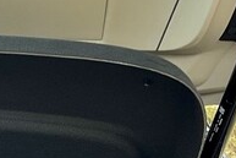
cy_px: 343
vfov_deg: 7.0
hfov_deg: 10.5
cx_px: -137
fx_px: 1227
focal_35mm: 187
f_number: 1.5
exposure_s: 1/223
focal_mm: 5.7
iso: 40
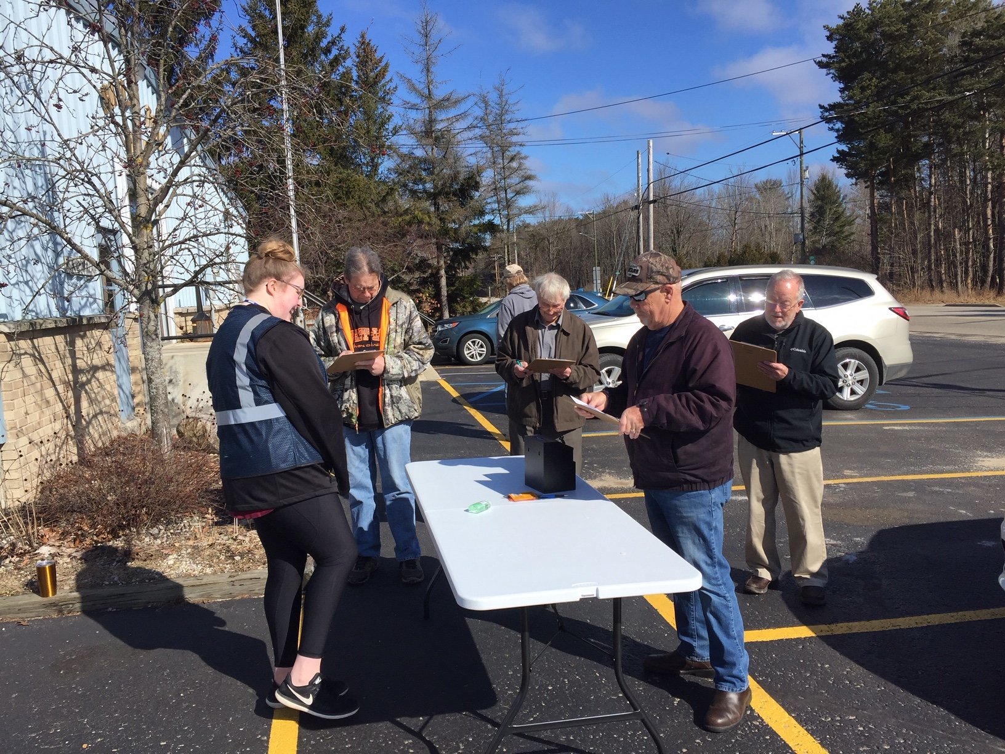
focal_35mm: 29
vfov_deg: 48.2
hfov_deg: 61.7
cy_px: 377
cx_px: 502
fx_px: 842
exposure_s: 1/2326
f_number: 2.2
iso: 32
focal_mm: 4.15
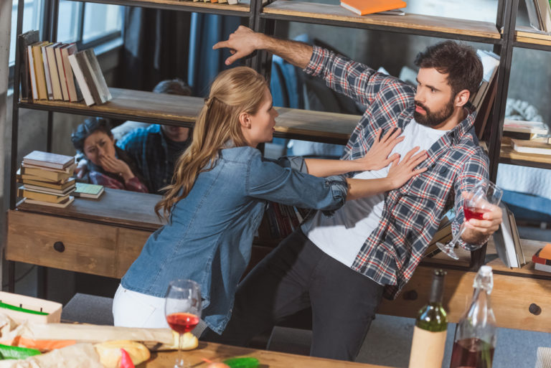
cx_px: 276
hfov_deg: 28.8
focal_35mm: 70
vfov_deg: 19.5
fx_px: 1072
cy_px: 184
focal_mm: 70
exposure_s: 1/160
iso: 320
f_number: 3.5
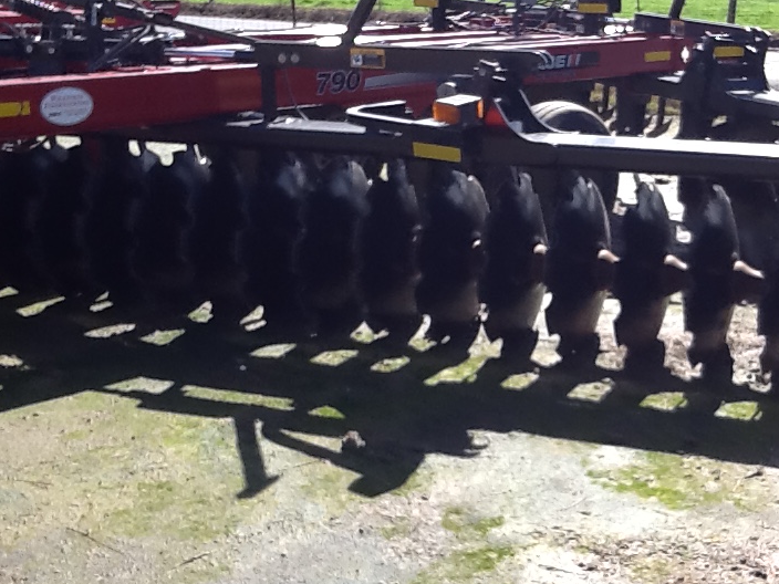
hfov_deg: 31.9
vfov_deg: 24.4
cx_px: 527
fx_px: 1350
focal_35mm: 60
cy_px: 247
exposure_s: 1/723
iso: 40
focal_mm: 2.03
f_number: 2.4
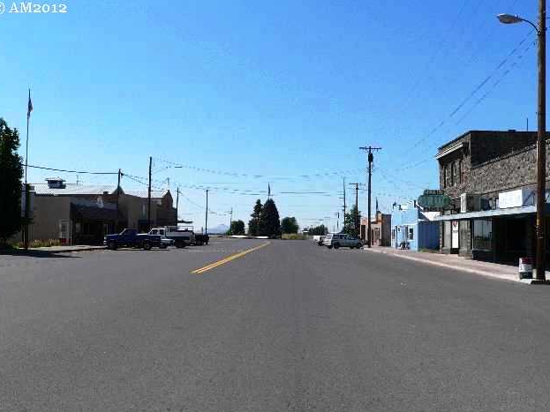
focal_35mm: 37
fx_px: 588
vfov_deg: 38.7
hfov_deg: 50.1
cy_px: 211
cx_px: 274
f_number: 5.2
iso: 80
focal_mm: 6
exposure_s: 1/400
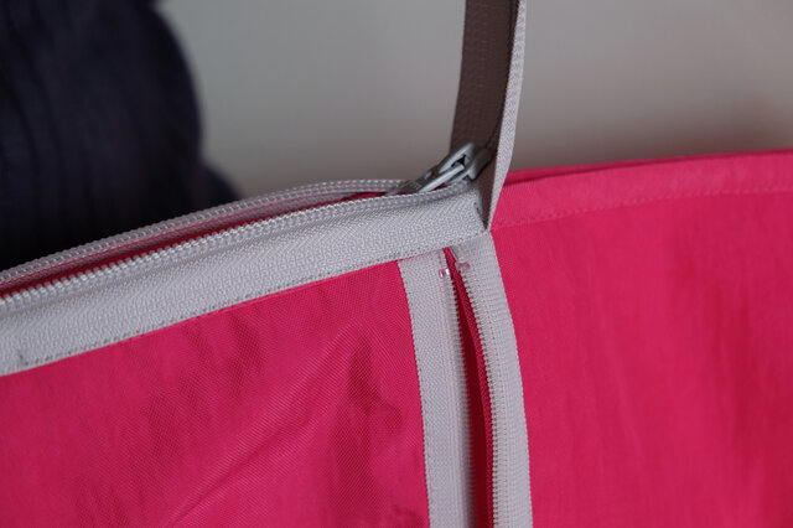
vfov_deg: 22.2
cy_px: 264
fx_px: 1343
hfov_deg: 32.9
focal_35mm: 61
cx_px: 396
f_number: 4
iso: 400
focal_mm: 40.7
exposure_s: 1/45
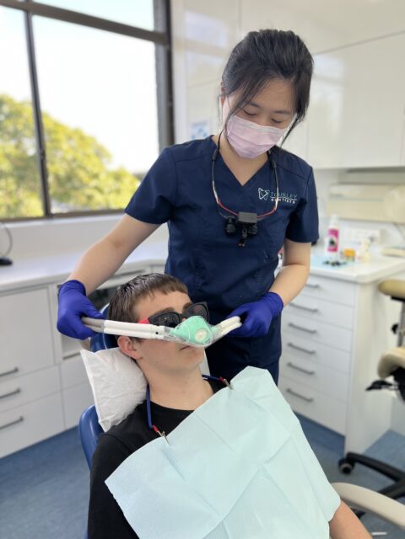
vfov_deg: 67.3
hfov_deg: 53.1
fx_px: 406
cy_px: 270
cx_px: 202
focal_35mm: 26
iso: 32
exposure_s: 1/123
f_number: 1.5
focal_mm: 5.7
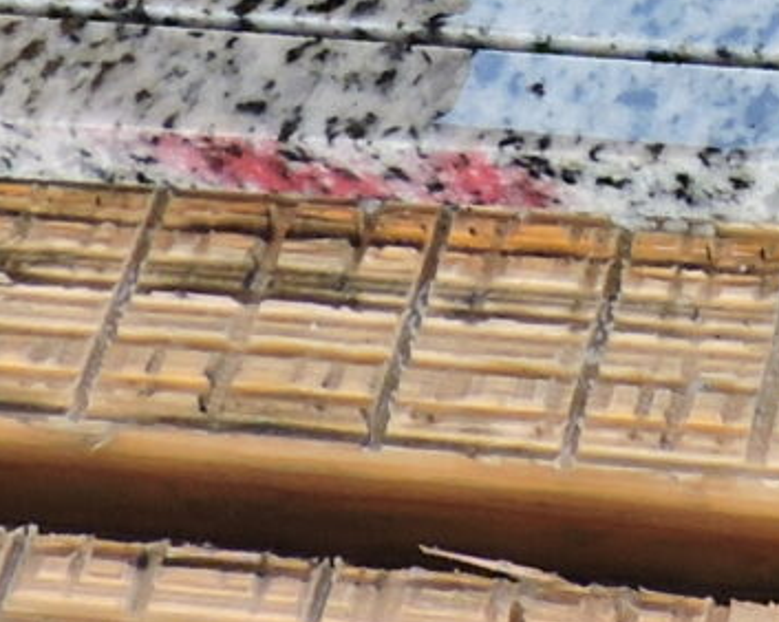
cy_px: -882
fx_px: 3917
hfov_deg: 11.2
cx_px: 914
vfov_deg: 8.3
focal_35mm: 170
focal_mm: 4.3
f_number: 3
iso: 100
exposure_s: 1/60
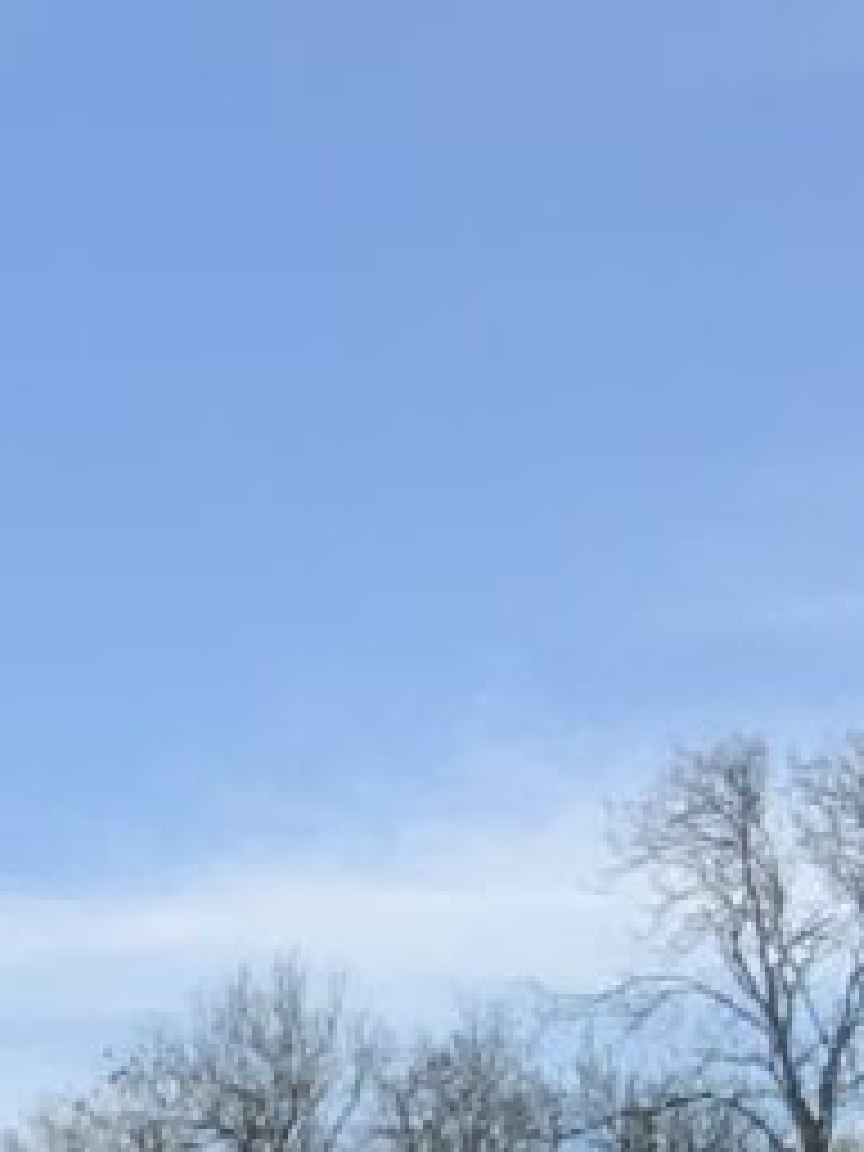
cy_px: 2160
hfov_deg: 5.8
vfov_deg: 8.2
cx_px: -2106
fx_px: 7721
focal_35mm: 232
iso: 16
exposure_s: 1/1195
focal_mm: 3
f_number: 1.8
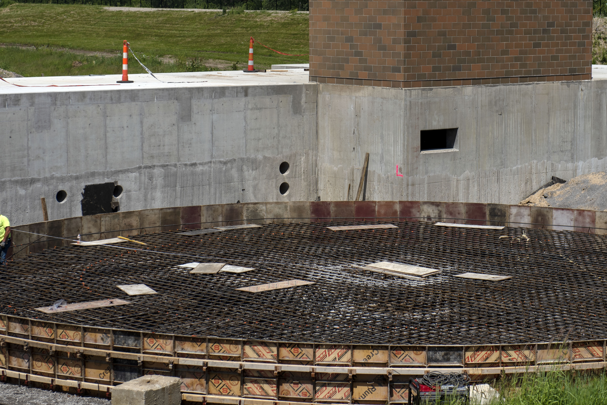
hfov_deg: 19.3
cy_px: 117
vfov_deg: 12.9
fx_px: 1787
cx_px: 346
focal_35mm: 106
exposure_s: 1/4000
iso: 100
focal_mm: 70
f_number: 4.5
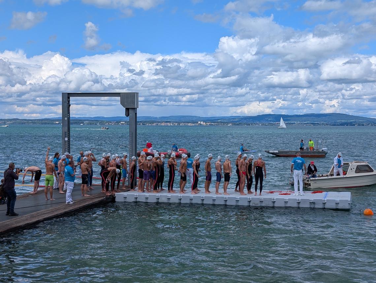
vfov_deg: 29.7
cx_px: 188
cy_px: 142
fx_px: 533
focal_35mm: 49
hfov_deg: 38.9
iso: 21
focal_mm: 6.9
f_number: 1.68
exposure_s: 1/1931
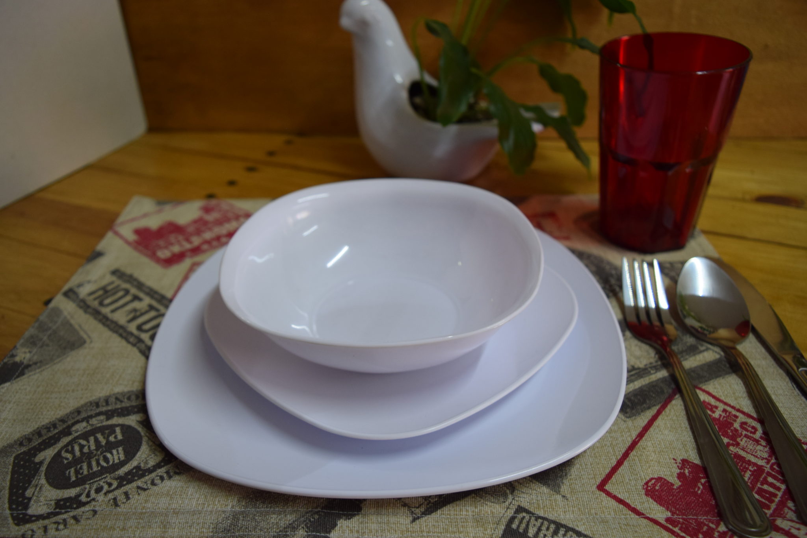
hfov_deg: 61.9
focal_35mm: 30
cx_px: 404
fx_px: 673
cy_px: 269
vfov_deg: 43.6
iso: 560
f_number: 4
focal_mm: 20
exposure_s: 1/60
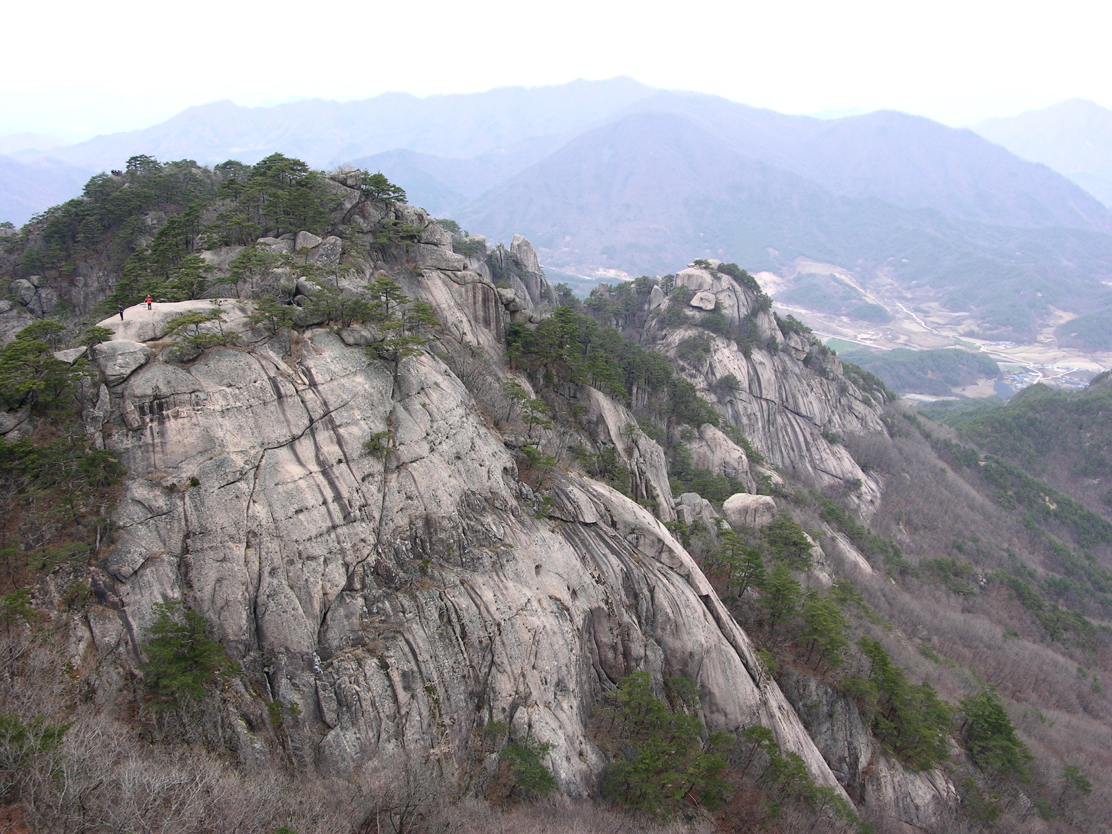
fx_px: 1124
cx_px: 556
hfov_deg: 52.6
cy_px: 417
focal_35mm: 35
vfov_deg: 40.7
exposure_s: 1/43.9
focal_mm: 8.9
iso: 50
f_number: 4.5
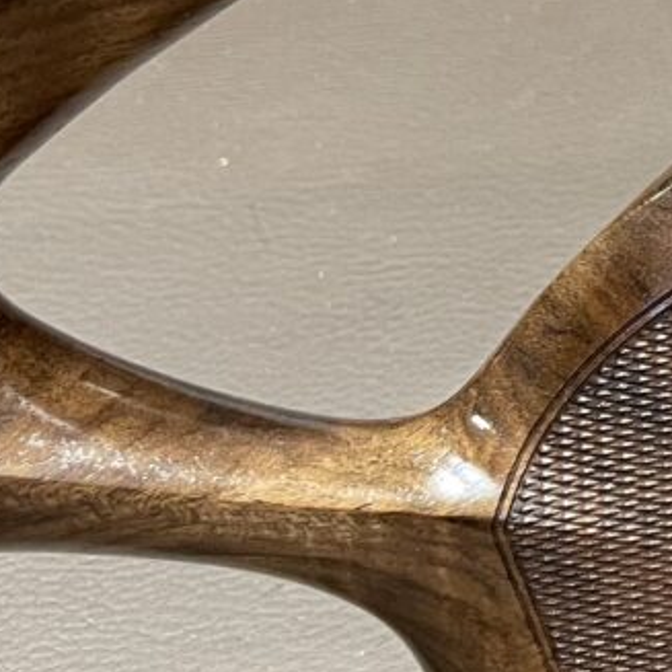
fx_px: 2372
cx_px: 1367
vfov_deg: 15.5
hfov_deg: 13.6
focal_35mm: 108
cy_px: -140
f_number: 1.6
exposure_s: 1/50
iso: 200
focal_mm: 5.1
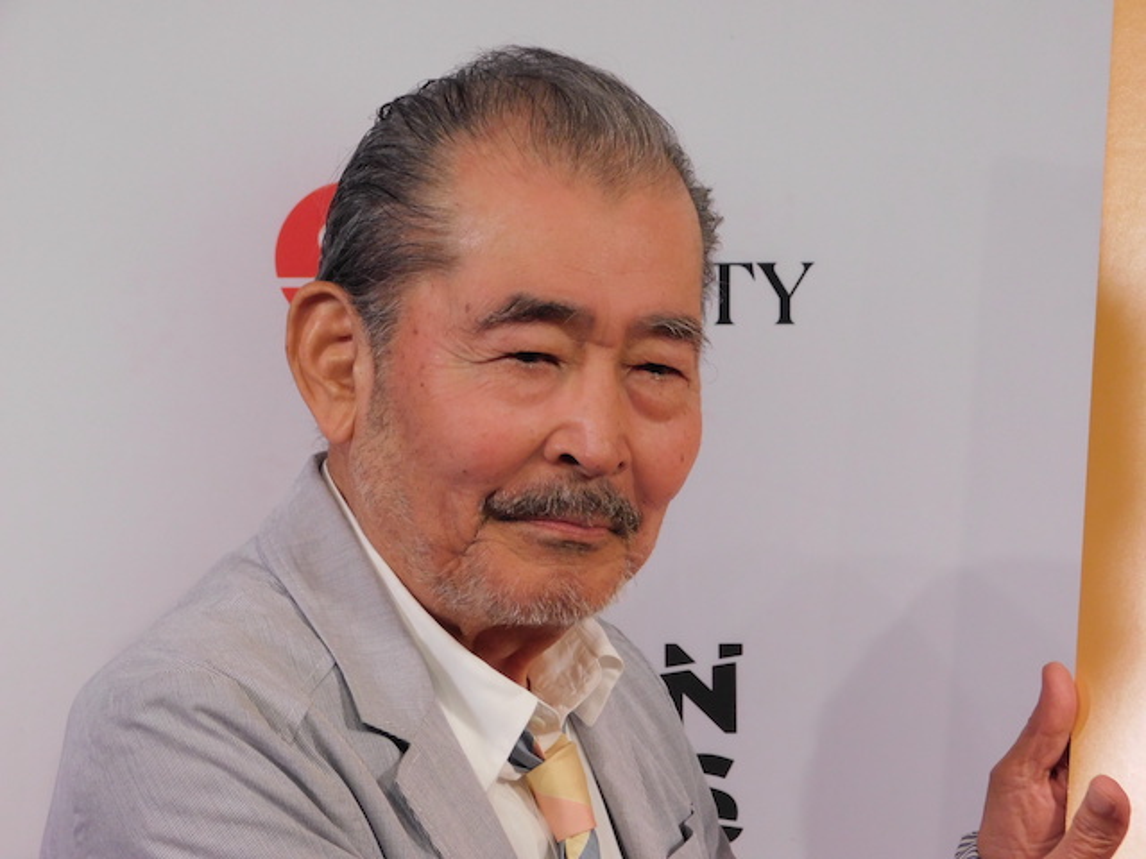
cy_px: 430
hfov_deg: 11.6
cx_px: 573
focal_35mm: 170
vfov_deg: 8.7
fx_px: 5628
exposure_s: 1/30
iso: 320
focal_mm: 30.1
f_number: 5.3
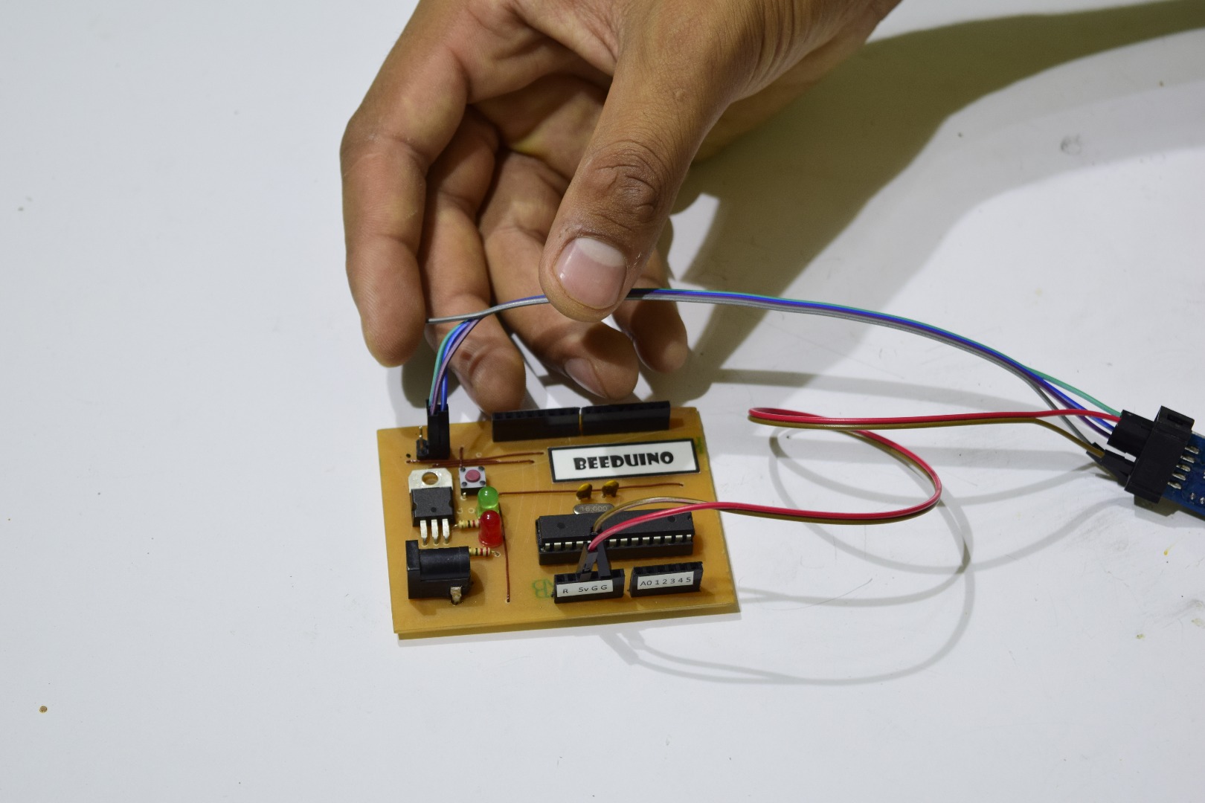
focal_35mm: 82
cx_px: 602
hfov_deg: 24.6
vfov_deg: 16.6
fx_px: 2761
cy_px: 402
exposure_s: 1/50
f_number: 5.6
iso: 400
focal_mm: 55
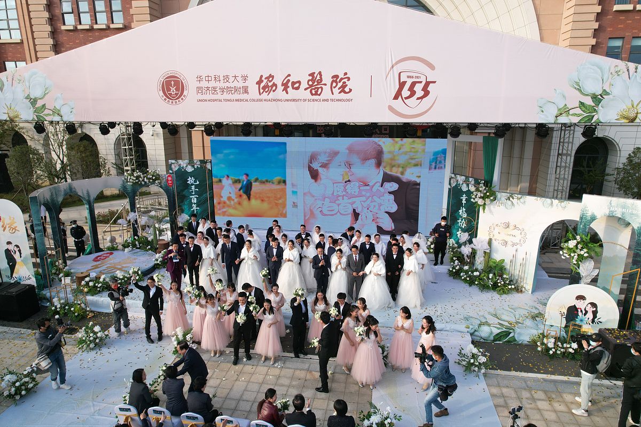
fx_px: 392
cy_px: 214
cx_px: 320
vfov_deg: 57.2
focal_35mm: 22
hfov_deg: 78.6
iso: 100
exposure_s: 1/640
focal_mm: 8.38
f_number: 2.8
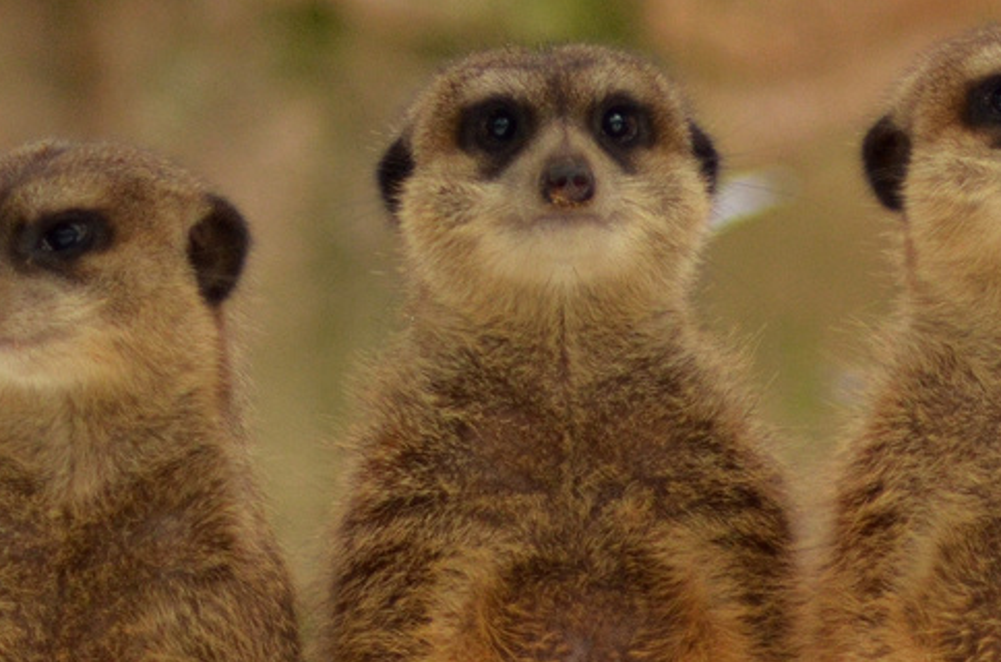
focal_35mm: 354
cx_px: 1211
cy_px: 935
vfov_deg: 3.8
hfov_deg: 5.8
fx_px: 9817
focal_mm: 70
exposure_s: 1/500
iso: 1000
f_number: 4
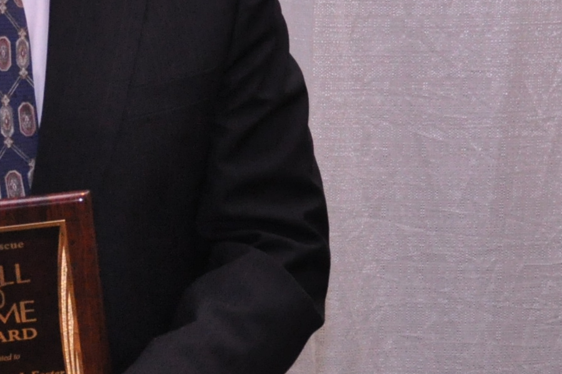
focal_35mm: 204
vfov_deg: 6.7
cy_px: 117
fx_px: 3181
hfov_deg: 10.1
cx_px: 66
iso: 1600
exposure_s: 1/60
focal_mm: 38
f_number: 5.6
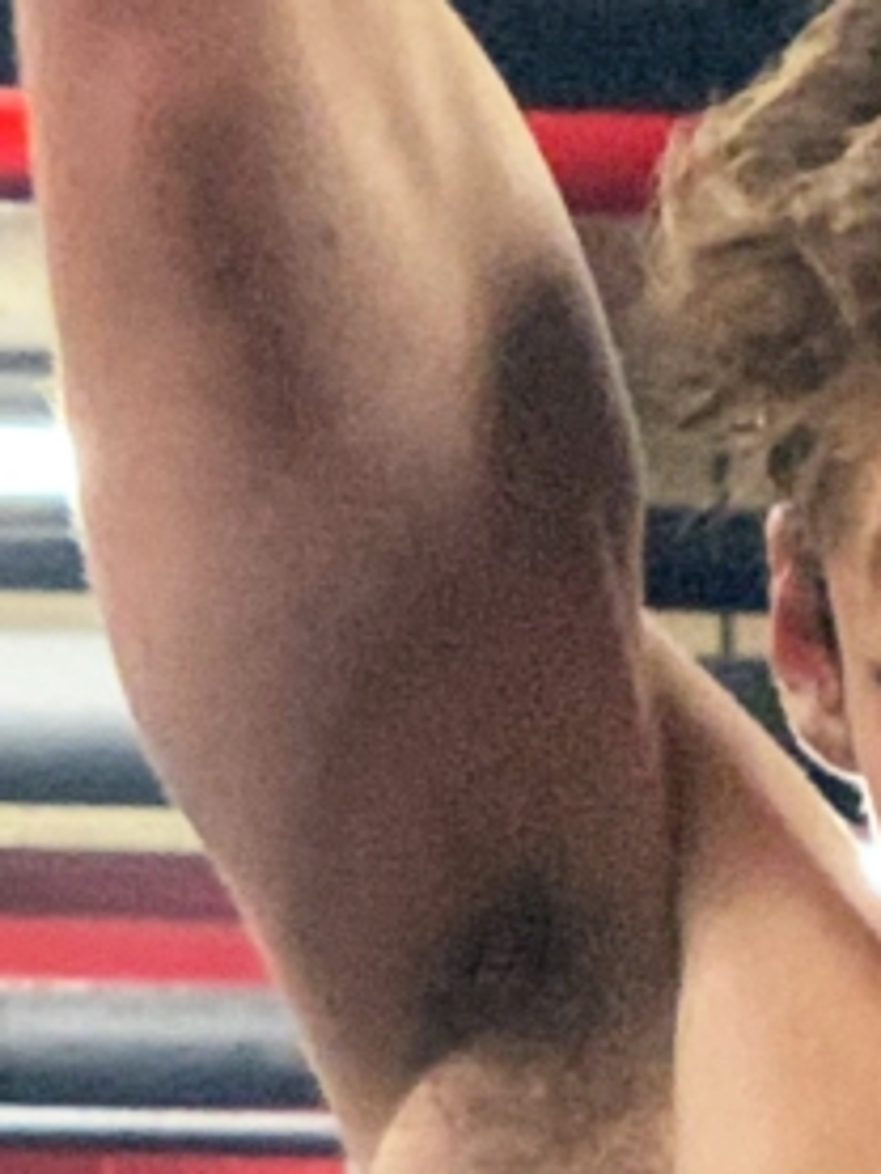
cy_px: 564
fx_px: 10172
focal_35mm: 300
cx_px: 1021
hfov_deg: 4.9
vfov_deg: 6.6
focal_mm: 6
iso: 250
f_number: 2.4
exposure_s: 1/60
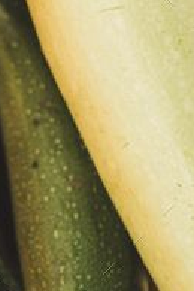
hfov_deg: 4.3
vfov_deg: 6.4
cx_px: 266
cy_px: -131
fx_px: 2570
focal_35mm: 318
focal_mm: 70
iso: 250
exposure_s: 1/500
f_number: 4.5
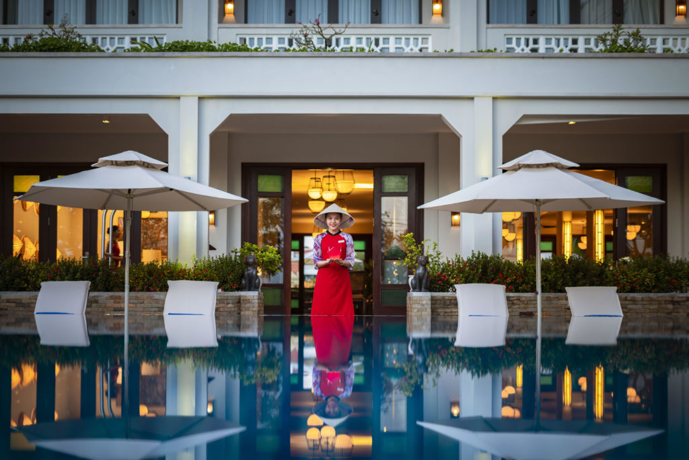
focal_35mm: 50
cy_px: 230
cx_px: 344
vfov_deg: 27.0
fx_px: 957
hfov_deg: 39.6
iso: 100
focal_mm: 50
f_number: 1.8
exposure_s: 1/40
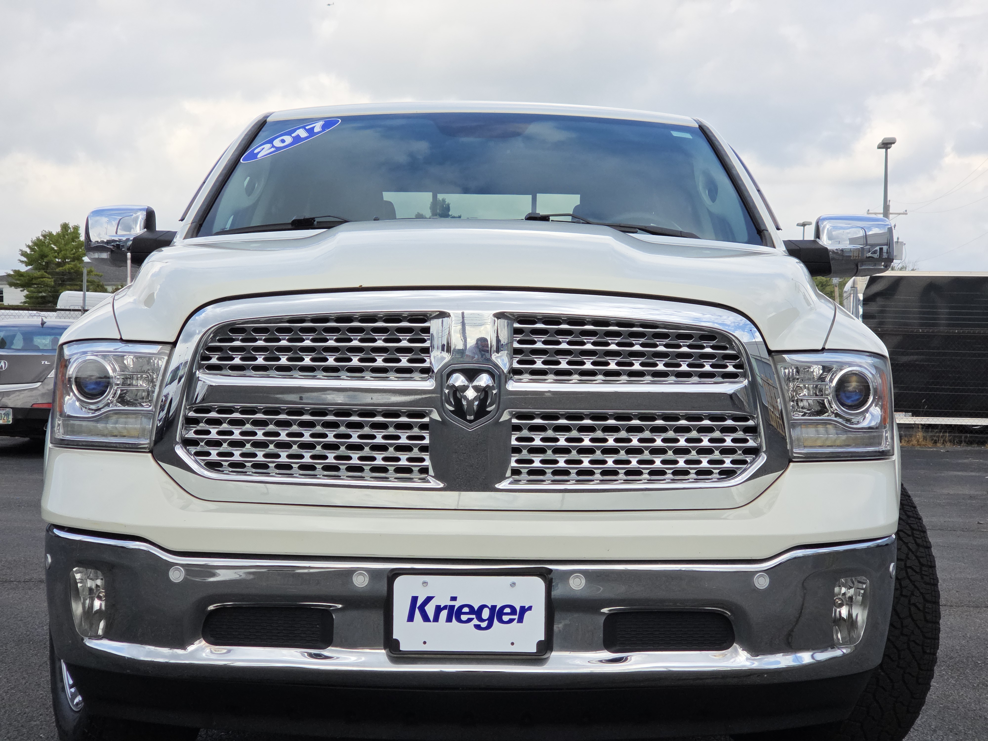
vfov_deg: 21.3
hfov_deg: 28.2
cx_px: 494
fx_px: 1969
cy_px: 370
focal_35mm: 69
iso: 25
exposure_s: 1/934
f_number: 2.4
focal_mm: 7
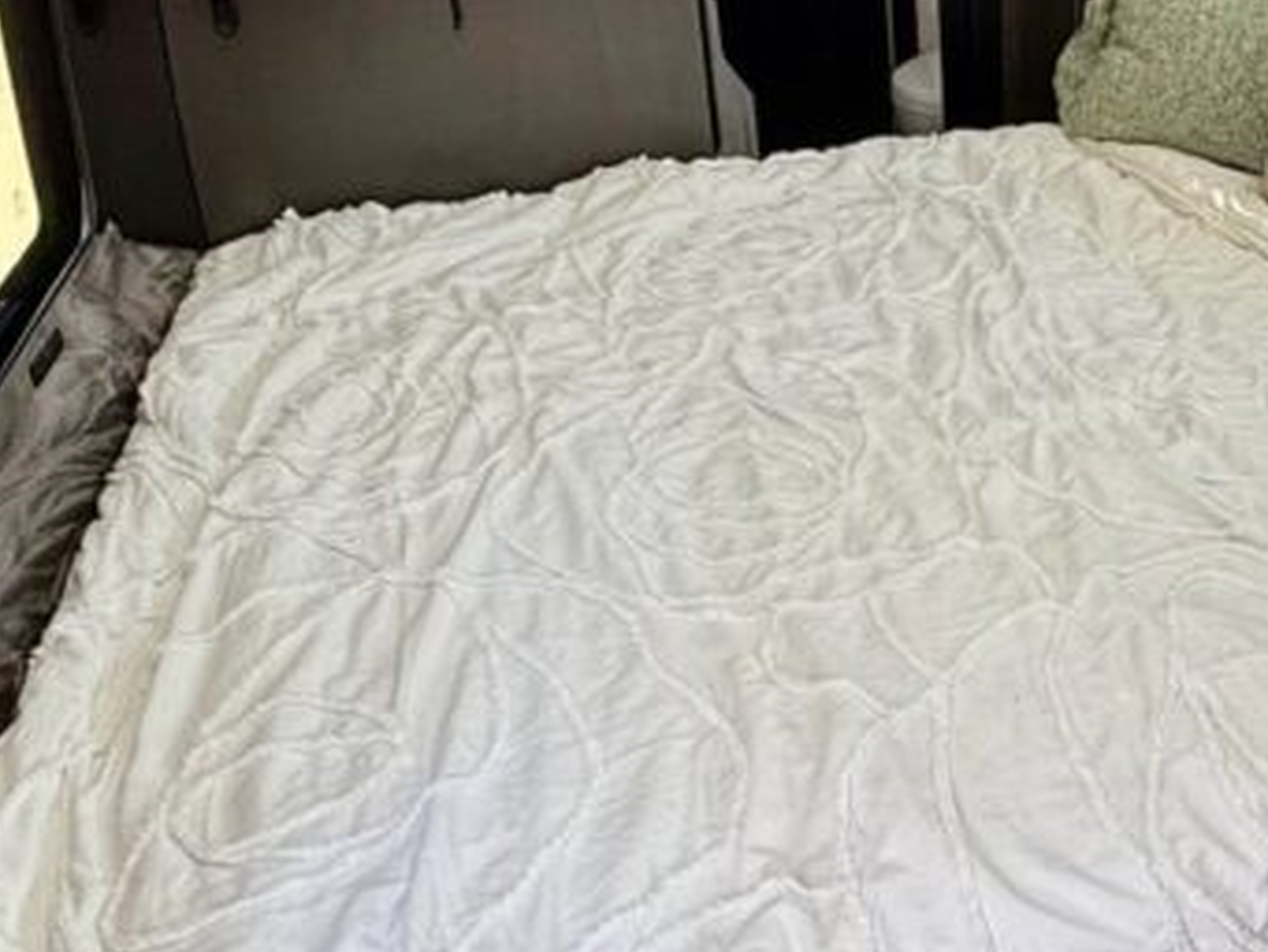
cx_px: 926
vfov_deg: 34.0
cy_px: 298
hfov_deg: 43.6
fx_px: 1539
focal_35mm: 42
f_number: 2.2
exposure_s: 1/104
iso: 125
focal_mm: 2.22
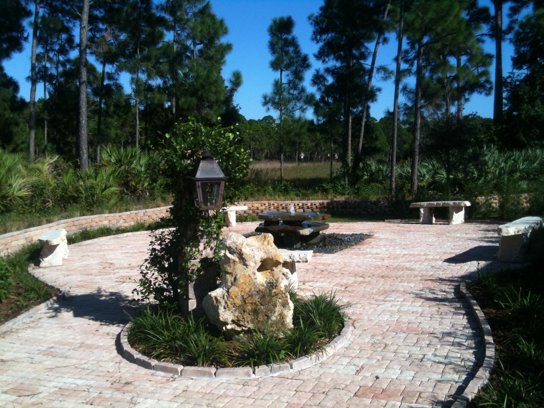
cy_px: 204
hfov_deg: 52.6
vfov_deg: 40.7
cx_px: 272
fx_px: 550
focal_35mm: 35
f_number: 2.8
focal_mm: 3.85
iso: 64
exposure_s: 1/1216
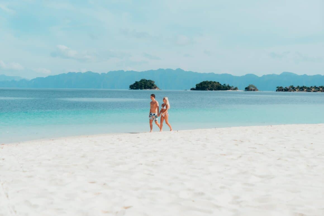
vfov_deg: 19.5
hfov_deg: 28.8
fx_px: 630
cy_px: 108
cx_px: 162
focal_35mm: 70
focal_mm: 70
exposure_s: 1/1000
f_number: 5.6
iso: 100
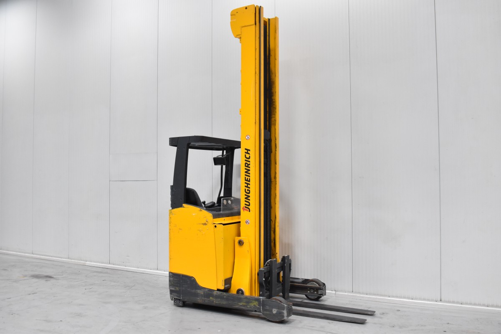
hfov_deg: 57.2
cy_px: 167
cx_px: 250
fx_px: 459
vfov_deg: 40.0
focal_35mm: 33
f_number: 5.6
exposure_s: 1/50
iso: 1600
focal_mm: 22
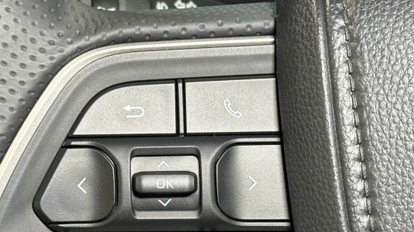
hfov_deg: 21.5
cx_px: 156
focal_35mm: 99
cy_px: 128
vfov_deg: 12.2
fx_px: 1087
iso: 320
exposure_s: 1/40
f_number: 1.78
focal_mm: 6.86
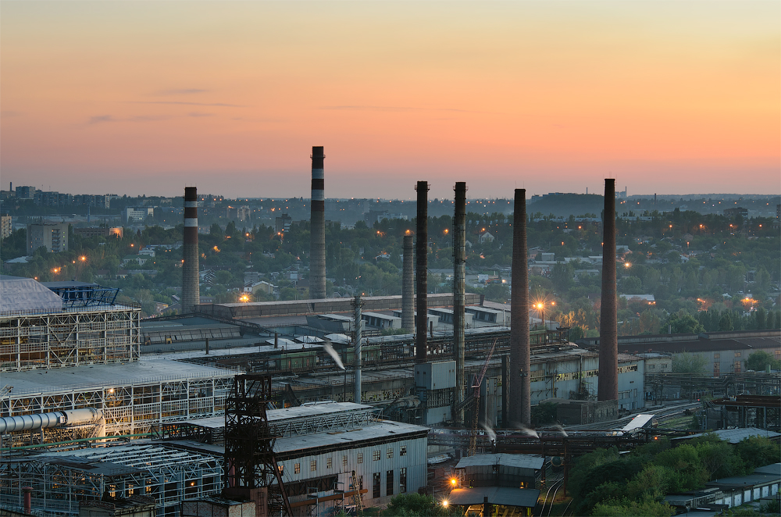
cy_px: 258
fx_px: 2273
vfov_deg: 13.0
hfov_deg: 19.5
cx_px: 390
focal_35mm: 105
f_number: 6.3
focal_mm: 70
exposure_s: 1
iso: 100
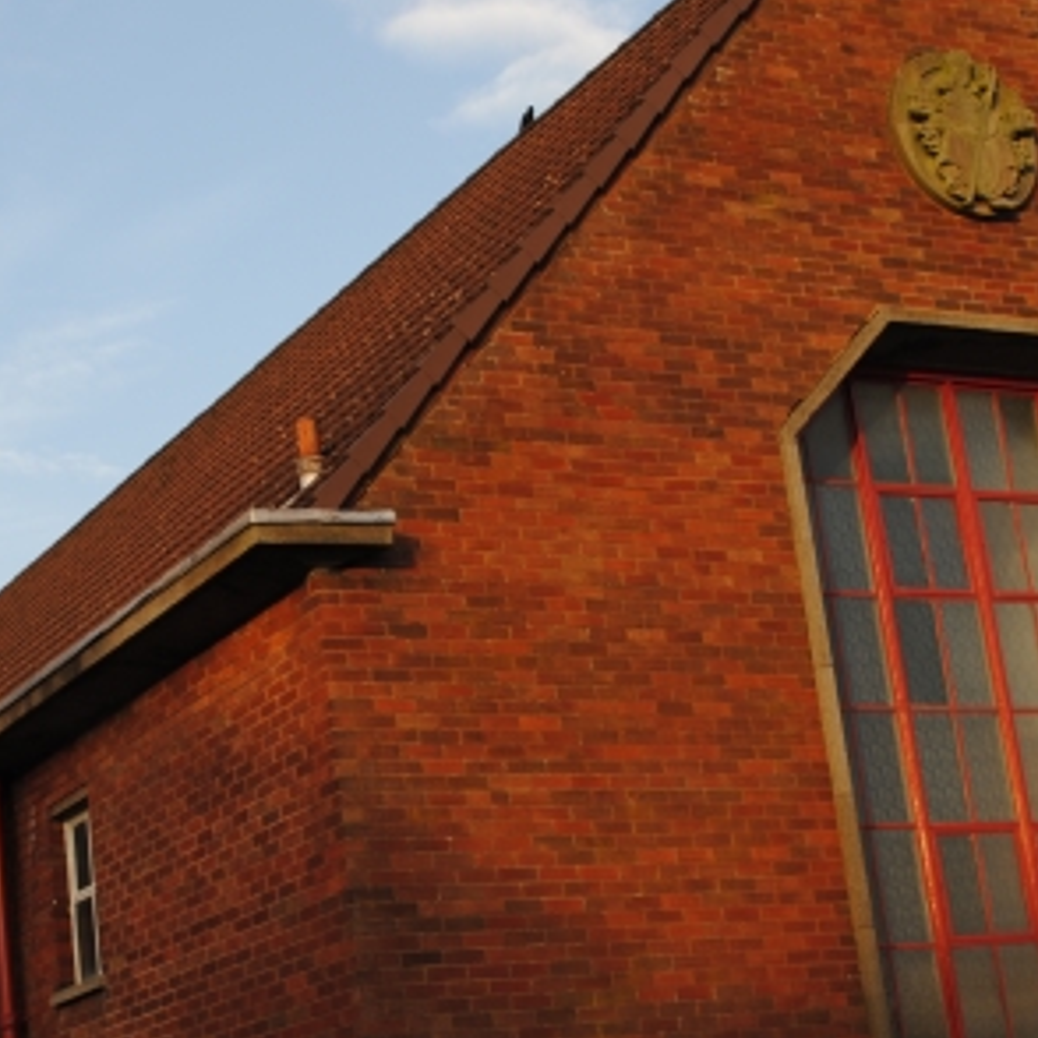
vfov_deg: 23.7
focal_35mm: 73
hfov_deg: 23.5
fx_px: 2477
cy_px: 544
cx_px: 321
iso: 100
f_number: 5.6
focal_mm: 28
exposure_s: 1/125
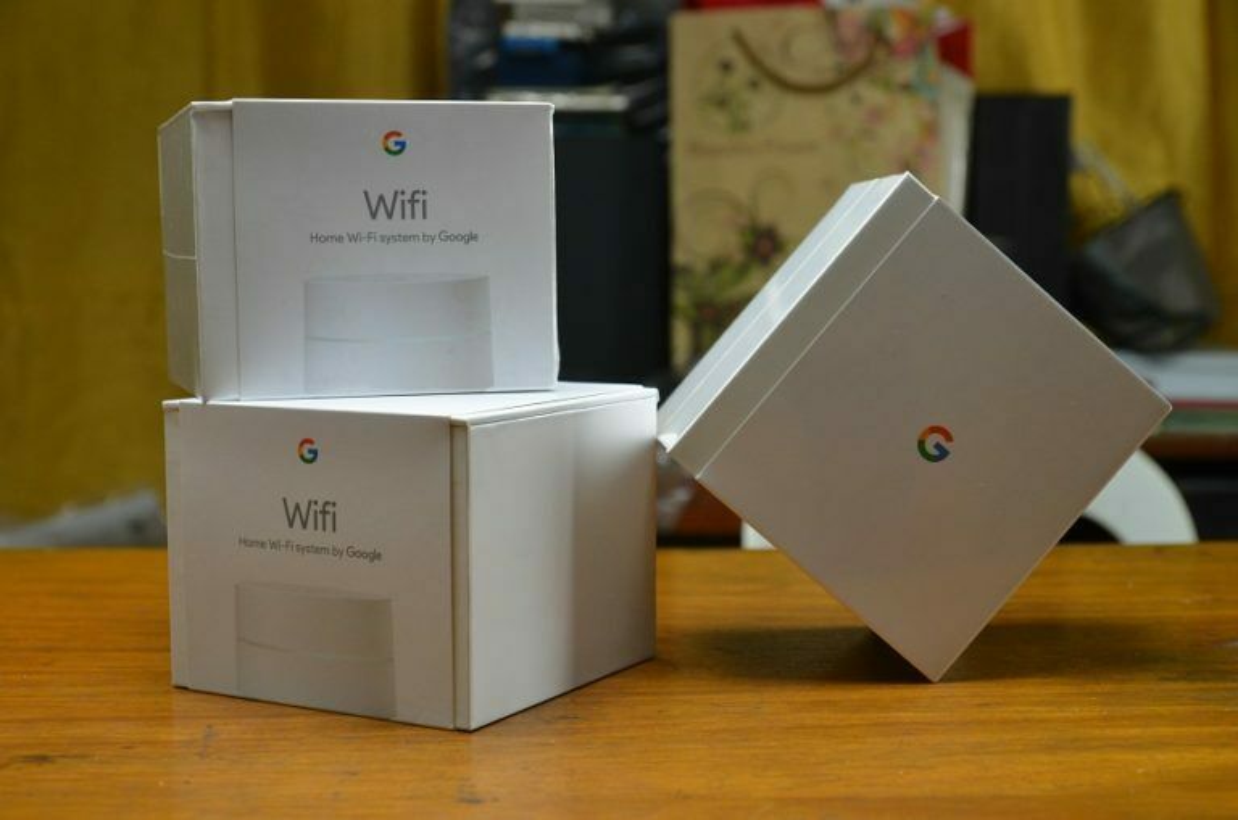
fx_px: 1956
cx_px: 619
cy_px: 410
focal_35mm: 57
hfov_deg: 35.1
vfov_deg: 23.7
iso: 800
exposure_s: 1/60
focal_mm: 38
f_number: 4
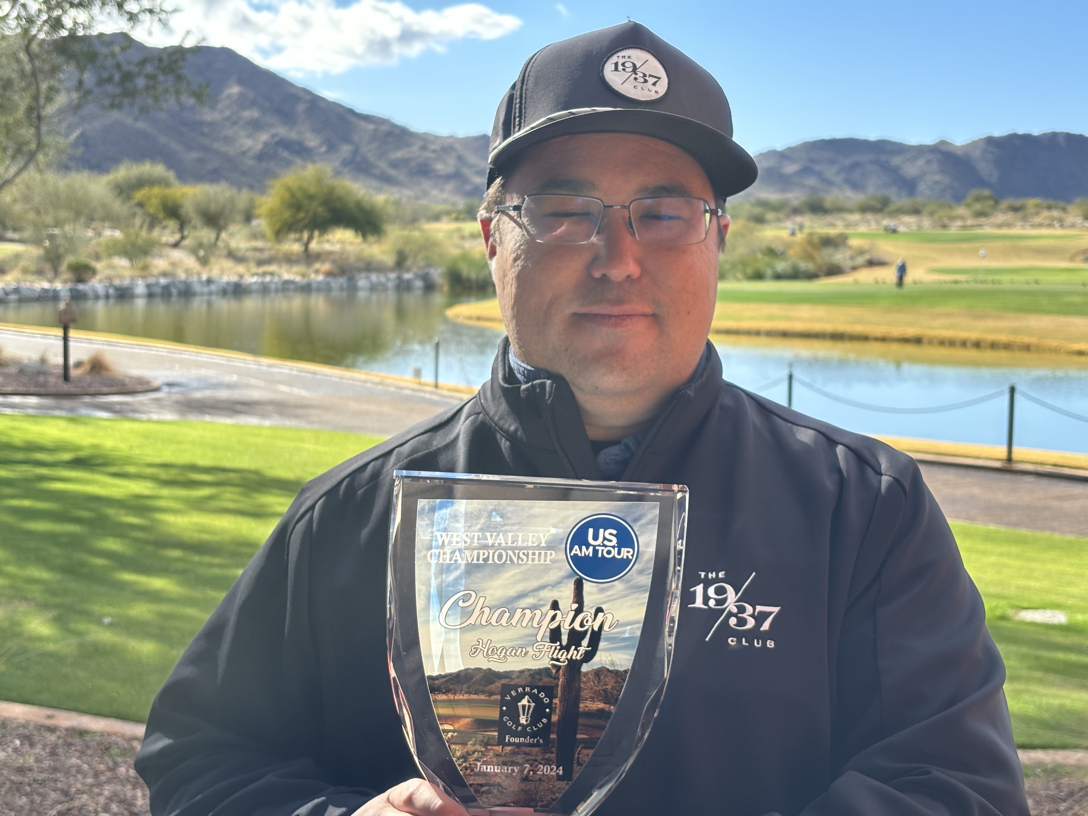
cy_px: 408
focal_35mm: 52
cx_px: 544
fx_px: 1634
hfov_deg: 36.8
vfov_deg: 28.0
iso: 32
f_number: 1.6
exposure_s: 1/792
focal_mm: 5.96
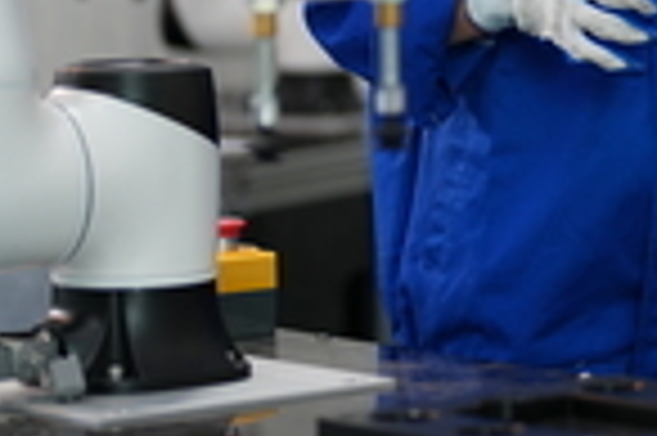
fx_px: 3682
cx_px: 891
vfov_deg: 6.7
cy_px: -267
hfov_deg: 10.0
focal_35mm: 202
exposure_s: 1/160
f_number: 1.4
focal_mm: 50
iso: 100
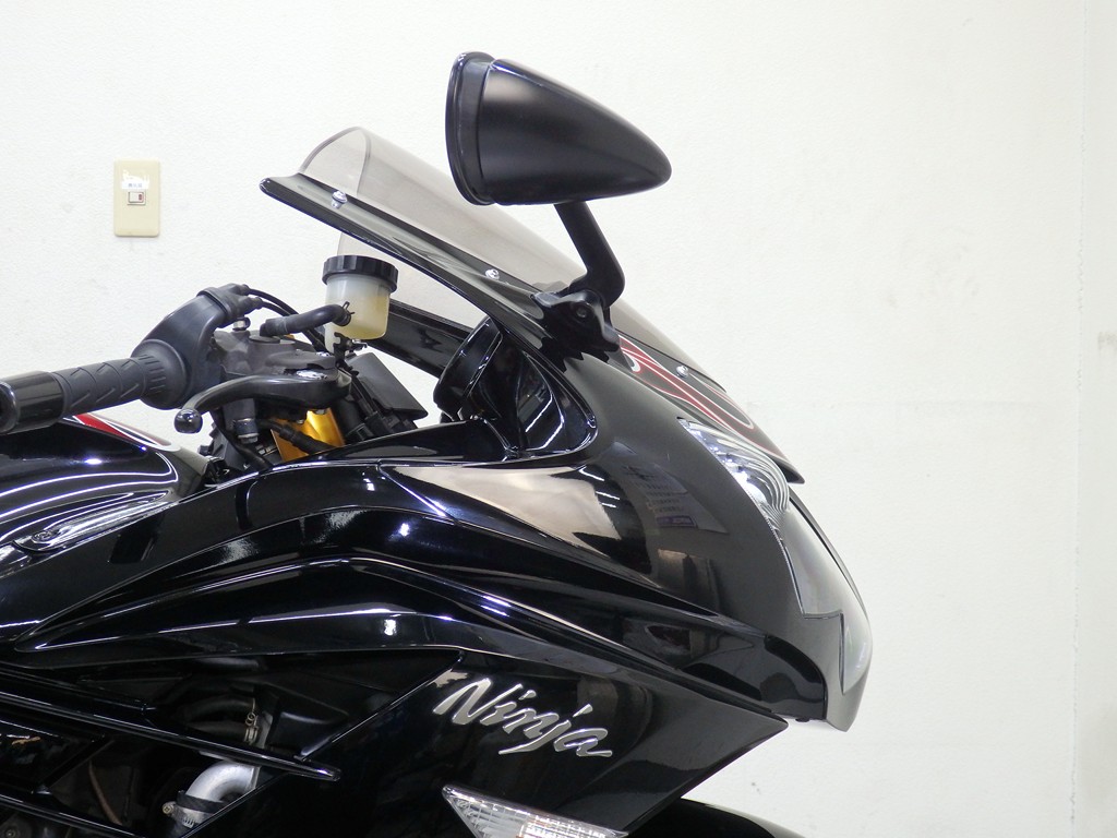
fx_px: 1742
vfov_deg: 27.0
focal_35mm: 54
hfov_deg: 35.5
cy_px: 419
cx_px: 558
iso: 320
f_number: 4.1
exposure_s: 1/50
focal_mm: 9.8
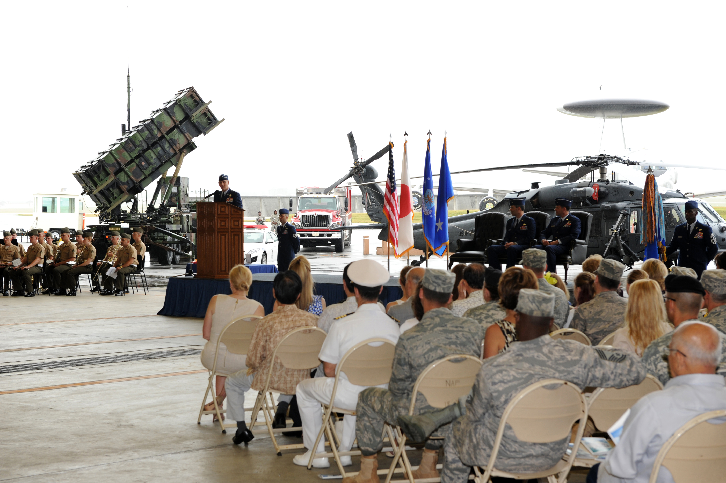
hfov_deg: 28.9
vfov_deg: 19.4
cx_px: 363
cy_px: 242
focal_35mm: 70
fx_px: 1411
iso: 400
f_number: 7.1
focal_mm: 70
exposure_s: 1/125
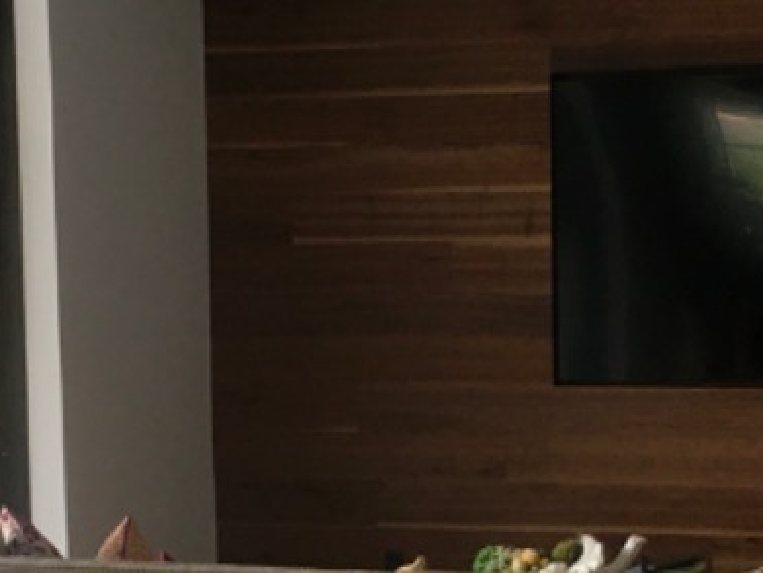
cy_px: 581
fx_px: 2469
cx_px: 411
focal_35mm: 112
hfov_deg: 17.6
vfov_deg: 13.0
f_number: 2.2
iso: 40
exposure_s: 1/30
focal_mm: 4.15
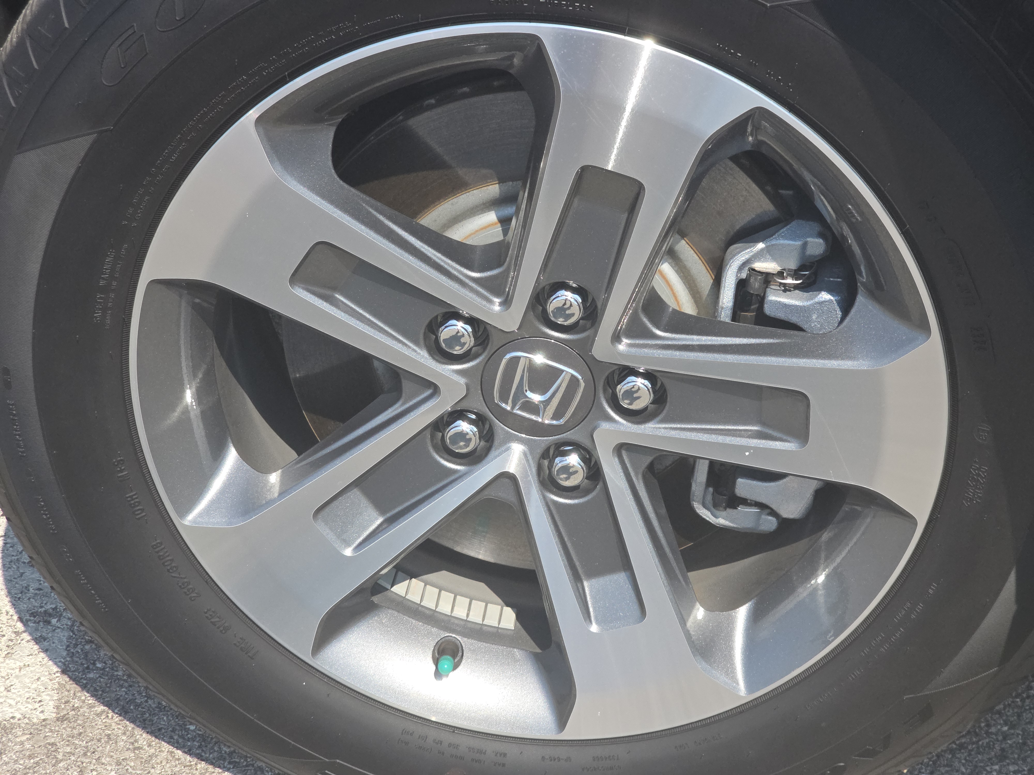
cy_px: 388
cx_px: 517
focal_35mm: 69
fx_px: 2061
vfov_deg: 21.3
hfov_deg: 28.2
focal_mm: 7.9
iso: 50
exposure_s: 1/1325
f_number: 2.4
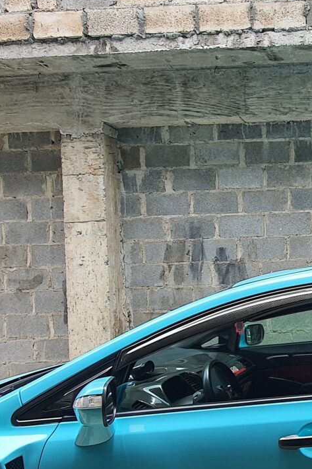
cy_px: 287
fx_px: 507
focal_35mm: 39
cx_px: 358
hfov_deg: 30.1
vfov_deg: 49.2
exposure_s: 1/148
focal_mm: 1.8
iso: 50
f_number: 2.2
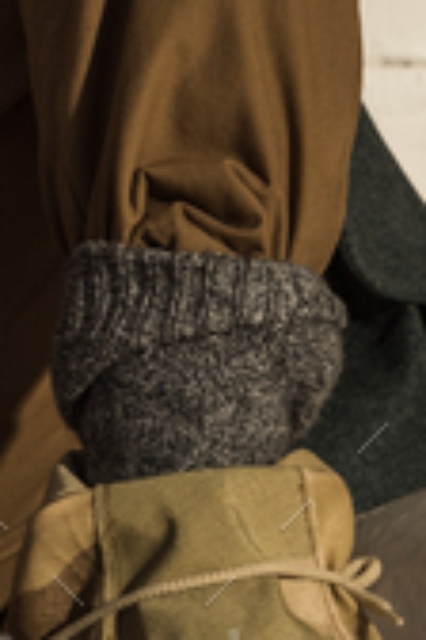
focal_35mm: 895
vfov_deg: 2.3
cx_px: -445
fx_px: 15885
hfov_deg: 1.5
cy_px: -507
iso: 100
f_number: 4.5
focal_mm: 170
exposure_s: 1/200
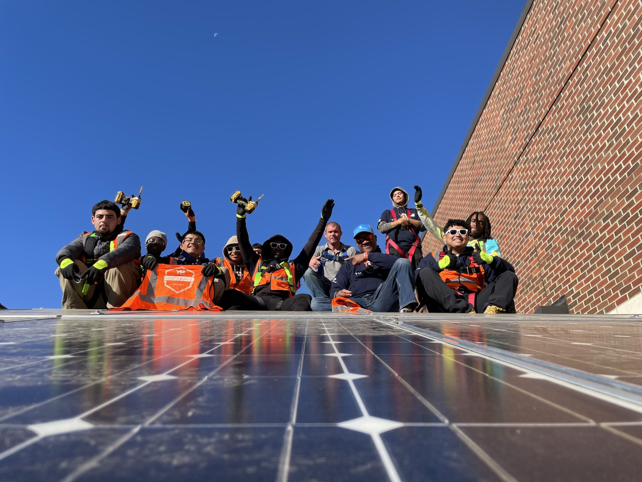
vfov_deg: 53.1
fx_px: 482
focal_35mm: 26
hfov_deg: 67.3
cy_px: 241
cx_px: 321
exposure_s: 1/2132
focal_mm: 4.2
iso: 32
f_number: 1.6
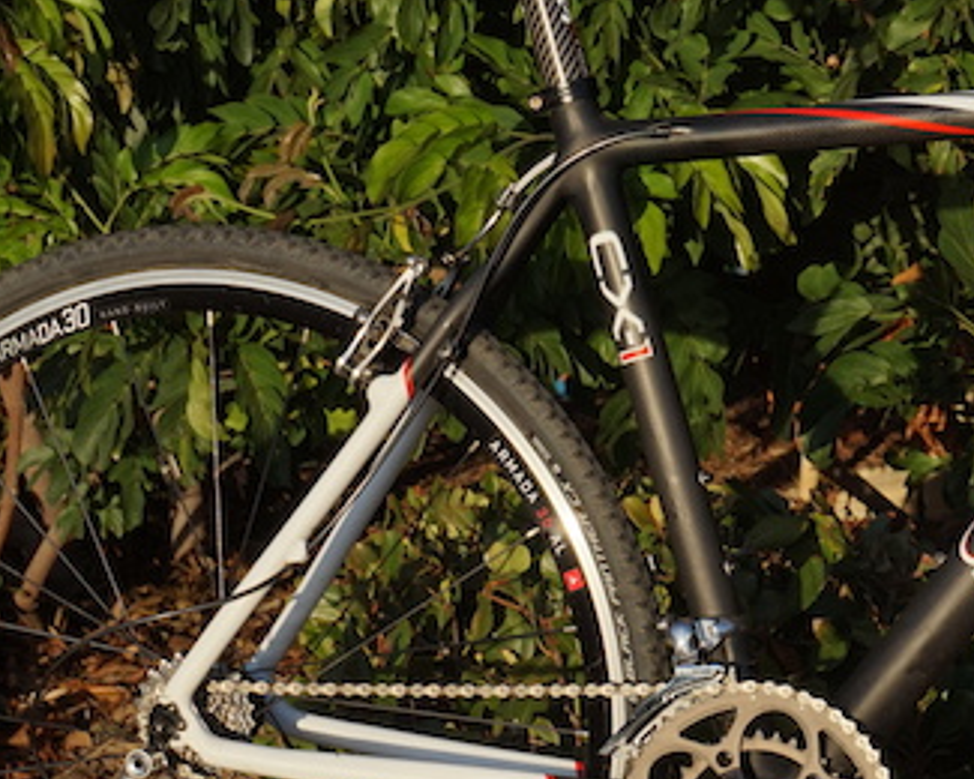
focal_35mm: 173
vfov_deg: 8.9
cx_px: 1007
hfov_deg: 11.0
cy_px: 517
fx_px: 4987
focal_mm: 50
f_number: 9
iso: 100
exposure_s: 1/250
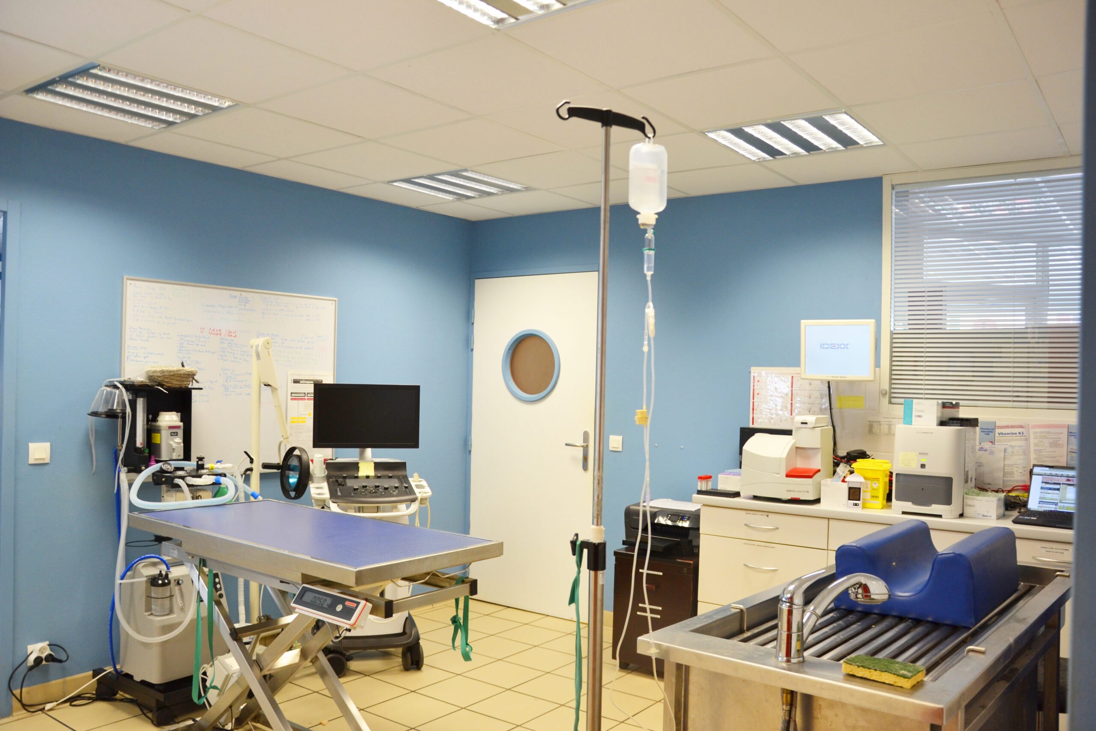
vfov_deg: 47.9
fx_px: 822
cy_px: 366
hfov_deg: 67.4
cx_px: 548
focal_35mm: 27
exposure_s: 1/60
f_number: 4
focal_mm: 18
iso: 400
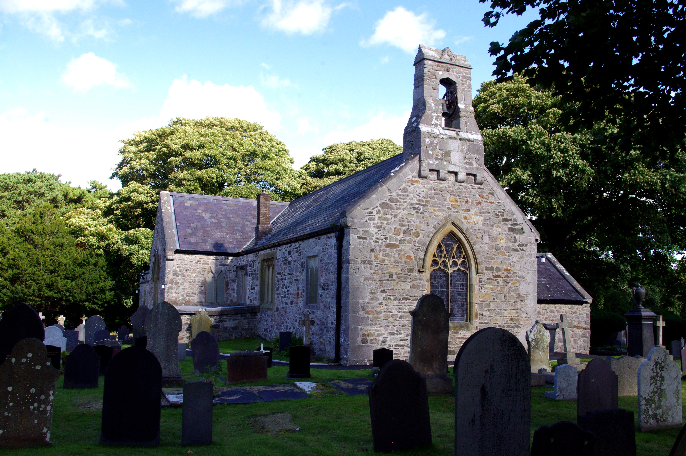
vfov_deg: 42.2
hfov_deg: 60.3
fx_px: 590
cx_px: 343
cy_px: 228
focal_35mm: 31
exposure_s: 1/200
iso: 800
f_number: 14
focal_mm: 21
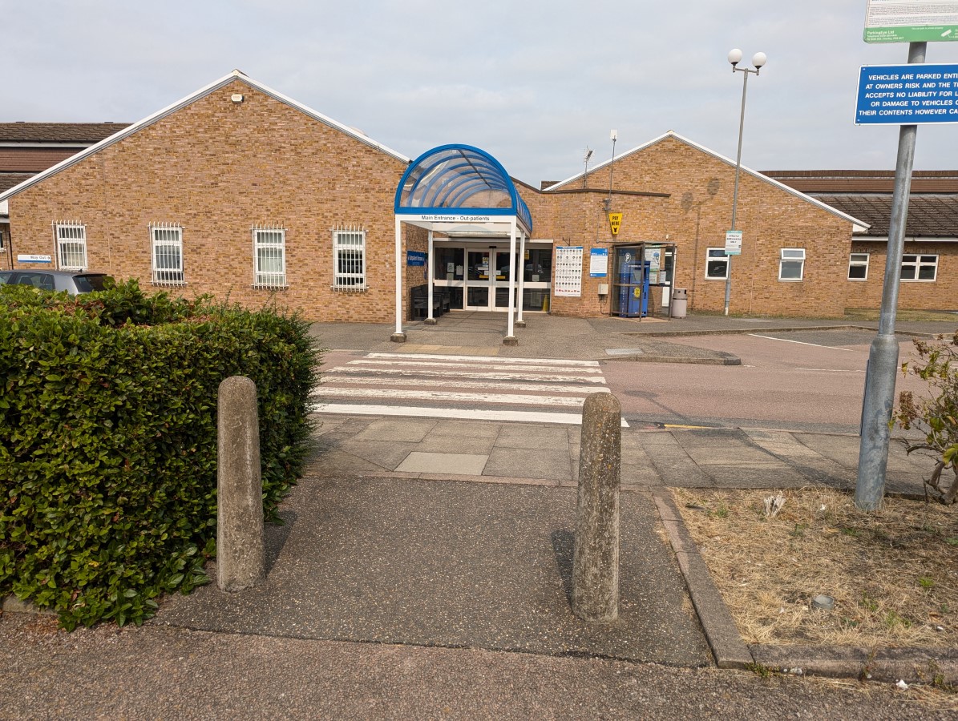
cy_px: 360
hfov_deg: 71.5
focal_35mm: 24
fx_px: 665
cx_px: 479
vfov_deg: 56.9
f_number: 1.85
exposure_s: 1/1742
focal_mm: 6.81
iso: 48
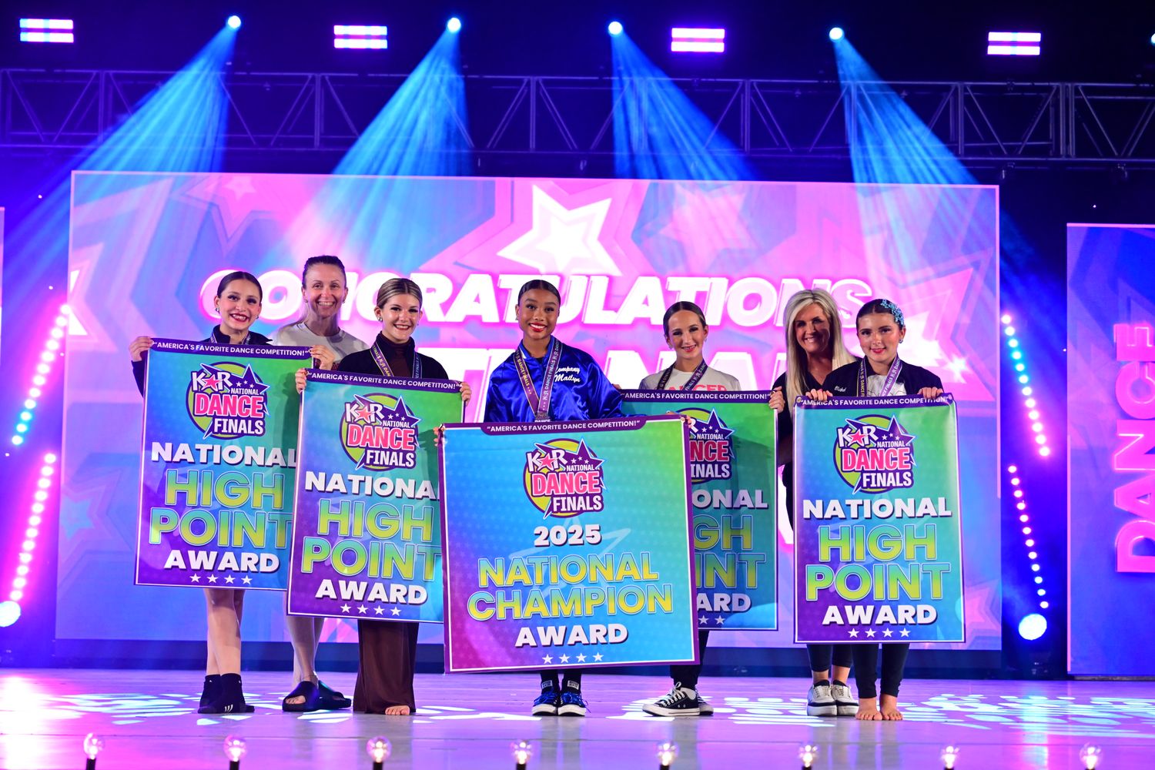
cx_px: 578
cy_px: 385
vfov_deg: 19.5
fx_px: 2246
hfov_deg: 28.8
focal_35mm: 70
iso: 2500
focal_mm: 70
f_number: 4
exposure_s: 1/400
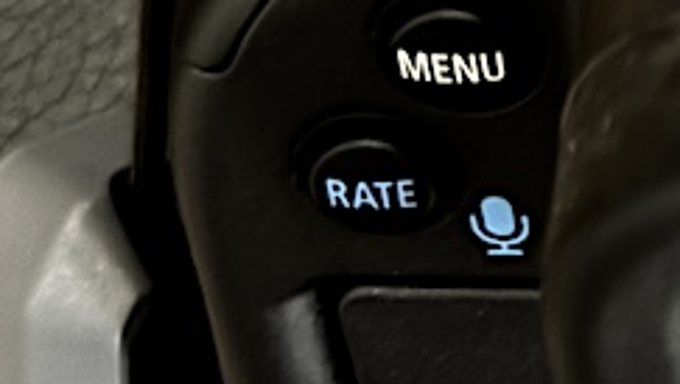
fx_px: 4655
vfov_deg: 4.7
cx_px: 1671
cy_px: -20
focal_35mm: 258
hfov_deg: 7.7
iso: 320
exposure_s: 1/5
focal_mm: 6.76
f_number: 1.78
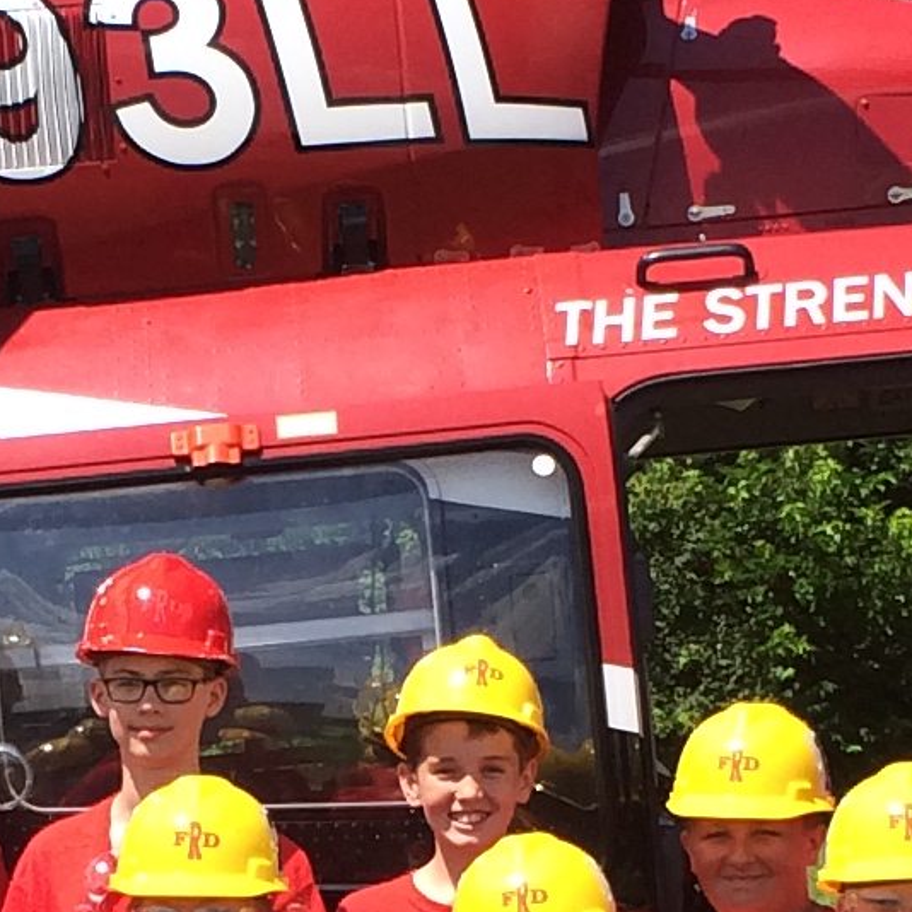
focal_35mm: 162
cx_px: 188
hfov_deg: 10.8
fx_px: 4829
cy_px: 890
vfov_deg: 10.7
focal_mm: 4.12
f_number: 2.2
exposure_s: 1/1466
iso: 32
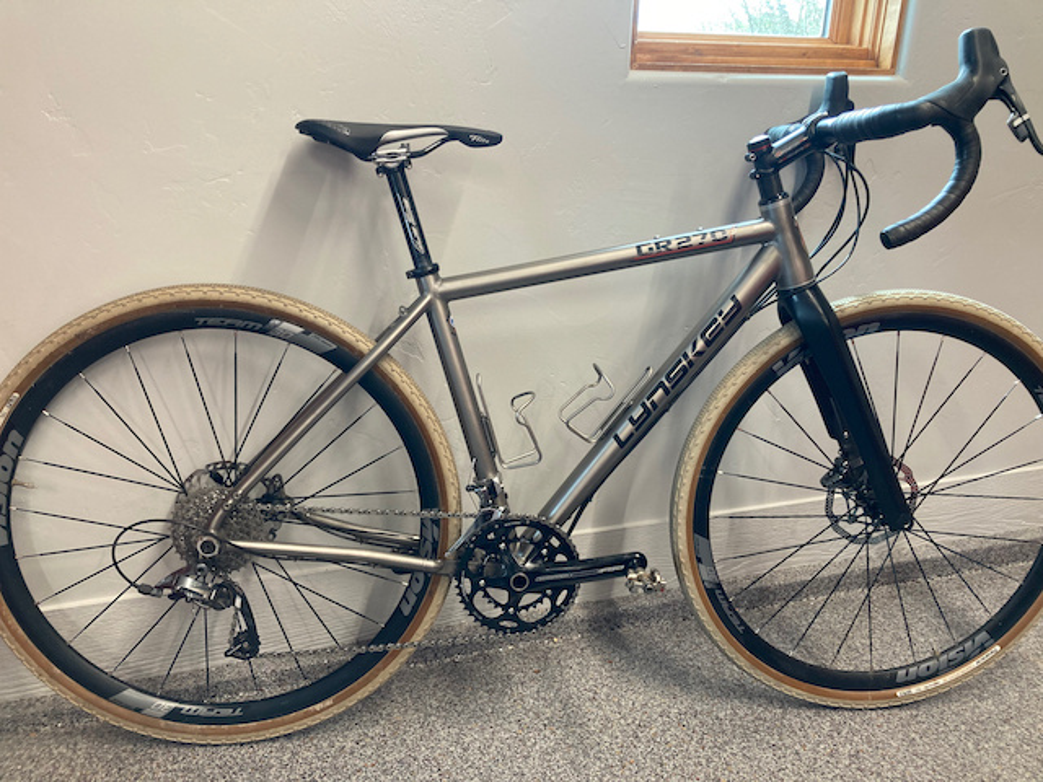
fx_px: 844
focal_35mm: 28
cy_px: 391
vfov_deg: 49.7
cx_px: 522
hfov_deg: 63.4
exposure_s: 1/41
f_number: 1.8
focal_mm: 3.99
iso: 64
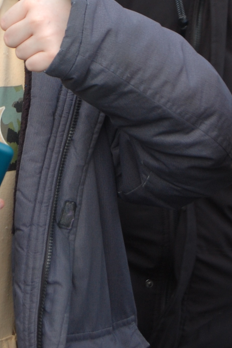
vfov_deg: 11.3
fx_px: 1754
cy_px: 13
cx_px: 49
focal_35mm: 181
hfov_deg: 7.6
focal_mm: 55
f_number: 5.6
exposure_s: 1/250
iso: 400
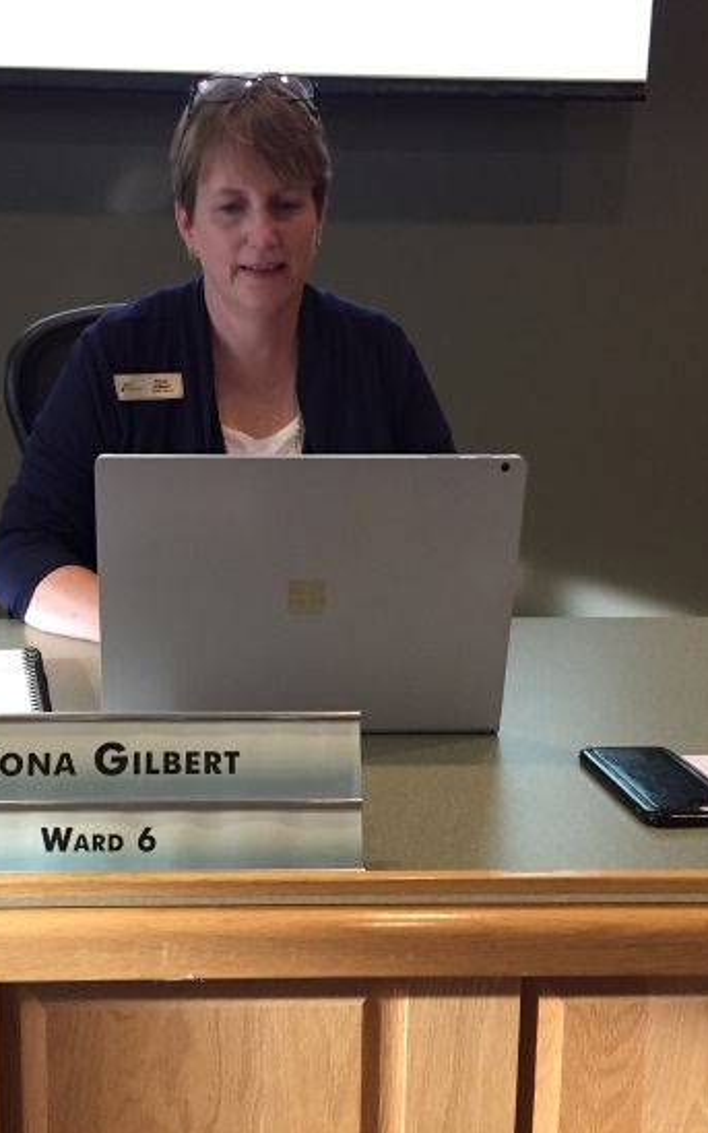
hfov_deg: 30.4
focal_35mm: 42
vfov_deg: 47.2
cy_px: 579
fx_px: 1297
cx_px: 254
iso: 200
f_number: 2.2
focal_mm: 4.15
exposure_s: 1/30
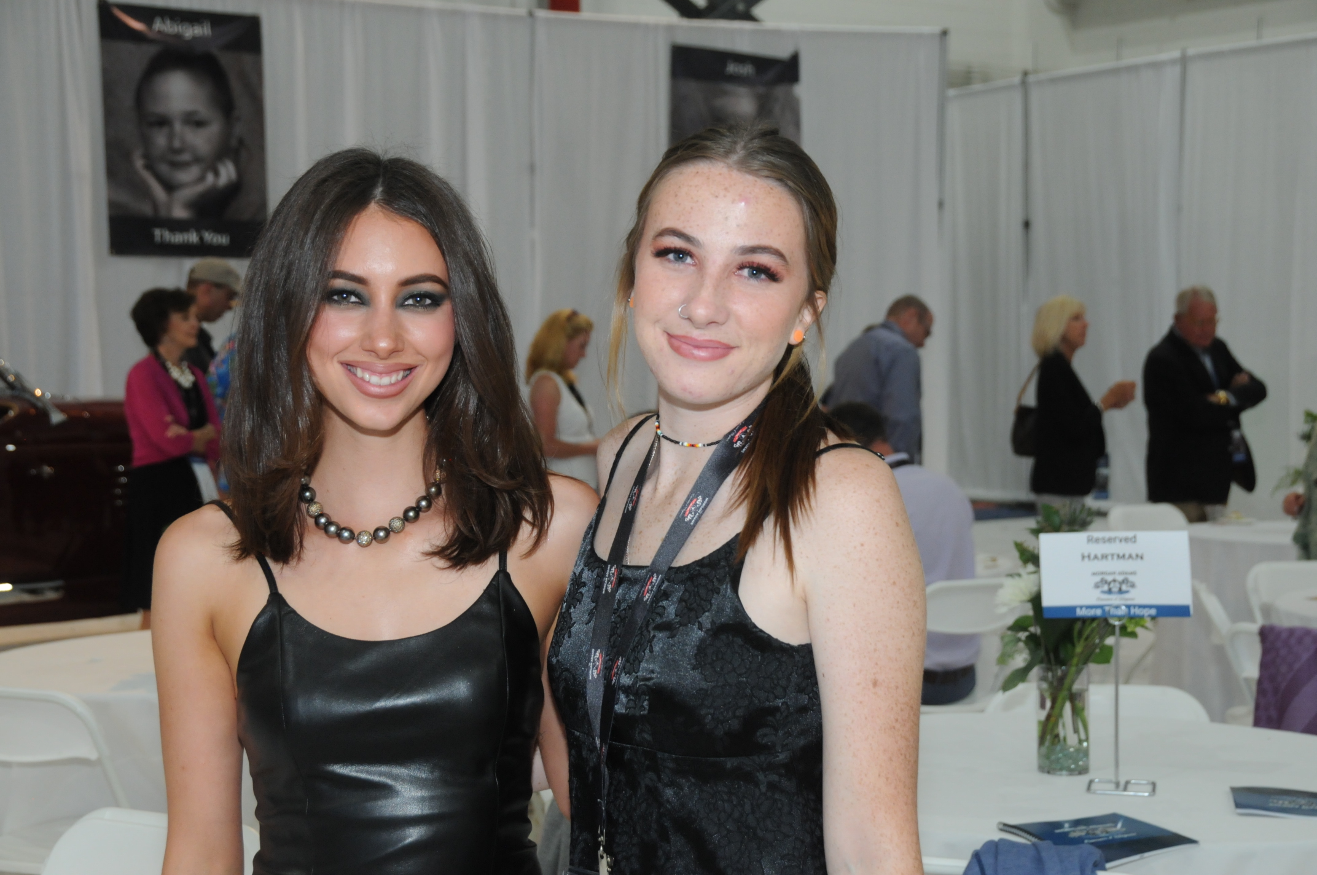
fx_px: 2412
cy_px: 438
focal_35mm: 66
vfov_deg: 20.6
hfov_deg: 30.5
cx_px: 658
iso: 1000
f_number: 5.6
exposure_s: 1/60
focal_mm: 44
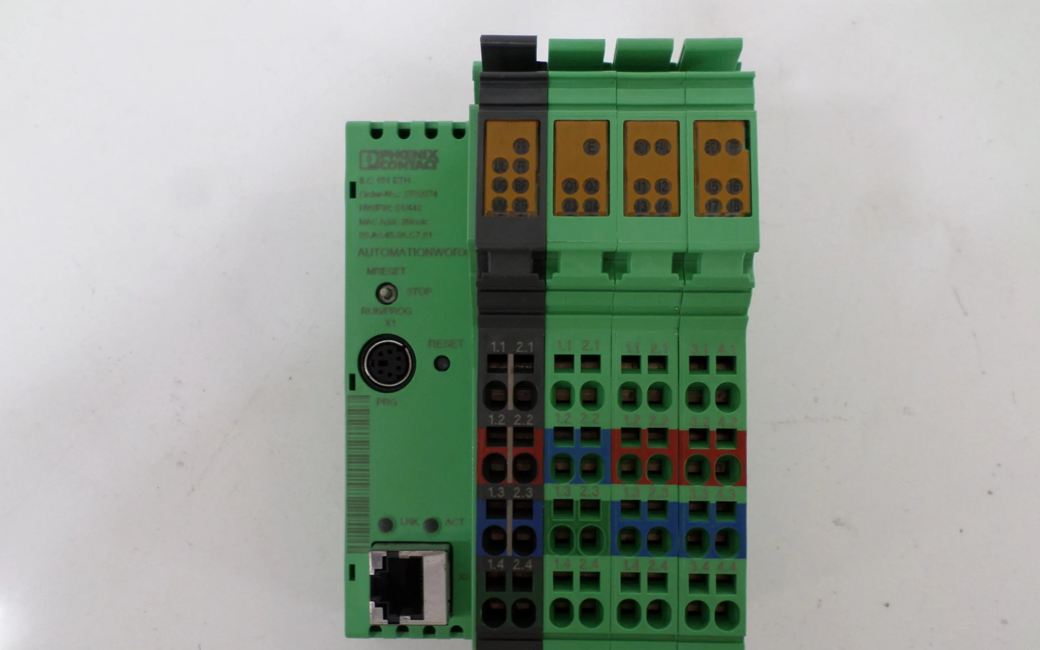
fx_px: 794
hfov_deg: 66.5
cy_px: 383
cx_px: 516
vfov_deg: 44.4
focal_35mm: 28
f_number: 2.5
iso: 100
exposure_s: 1/30
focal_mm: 4.5
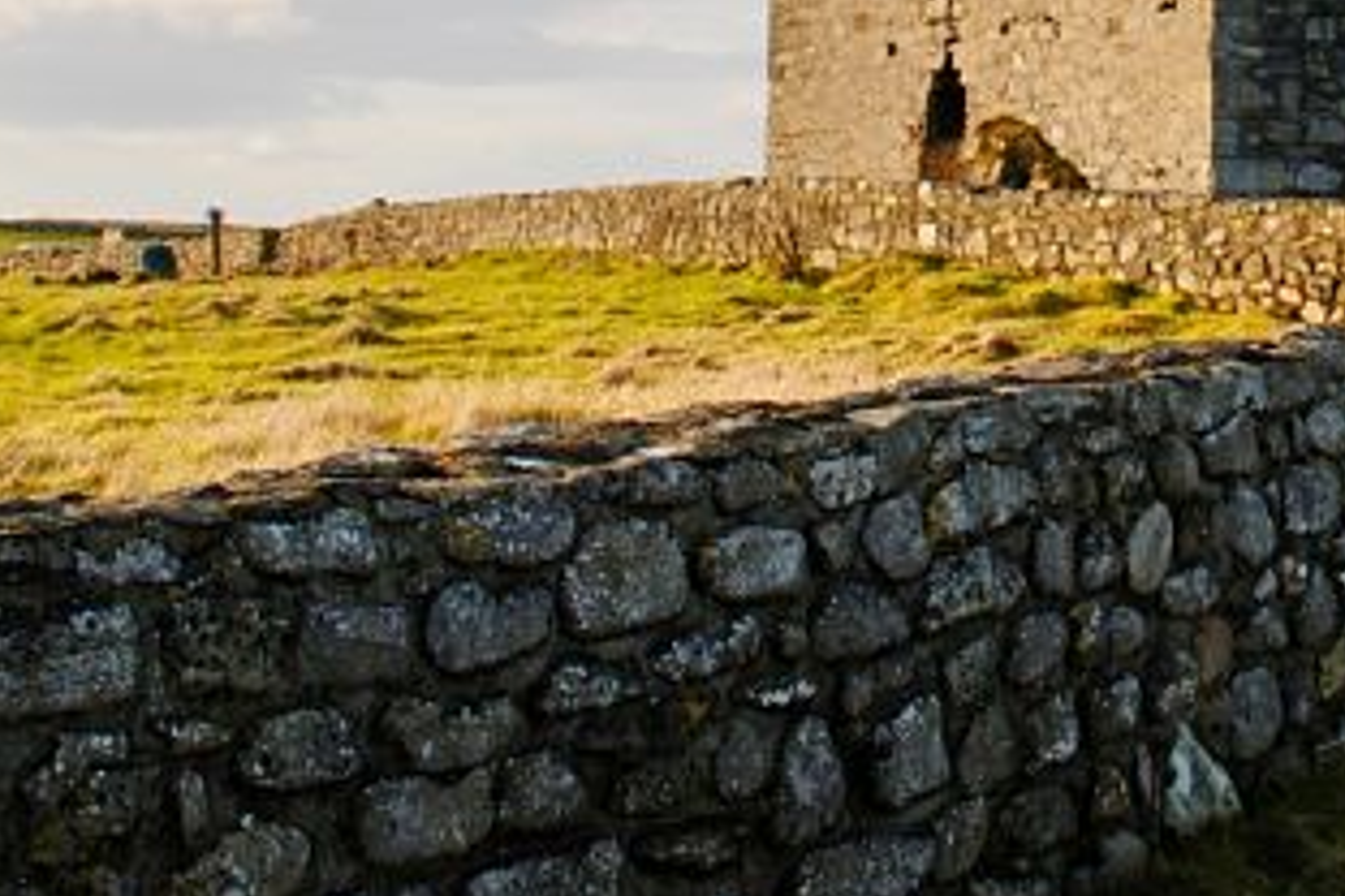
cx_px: 1198
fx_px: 2877
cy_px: -174
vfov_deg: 17.0
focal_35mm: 77
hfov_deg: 25.5
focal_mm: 20
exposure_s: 1/200
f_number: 7.1
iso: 100
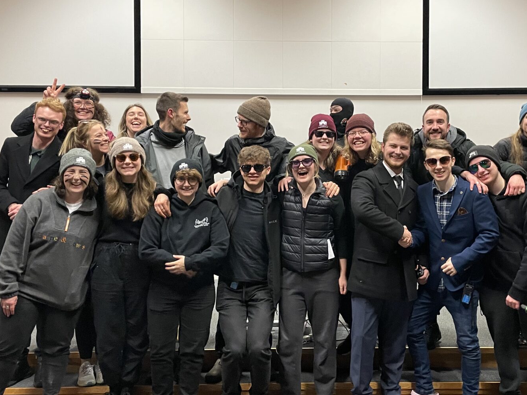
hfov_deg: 46.5
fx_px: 609
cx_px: 321
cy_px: 195
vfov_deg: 36.0
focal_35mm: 40
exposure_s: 1/50
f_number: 1.6
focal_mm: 4.2
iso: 320
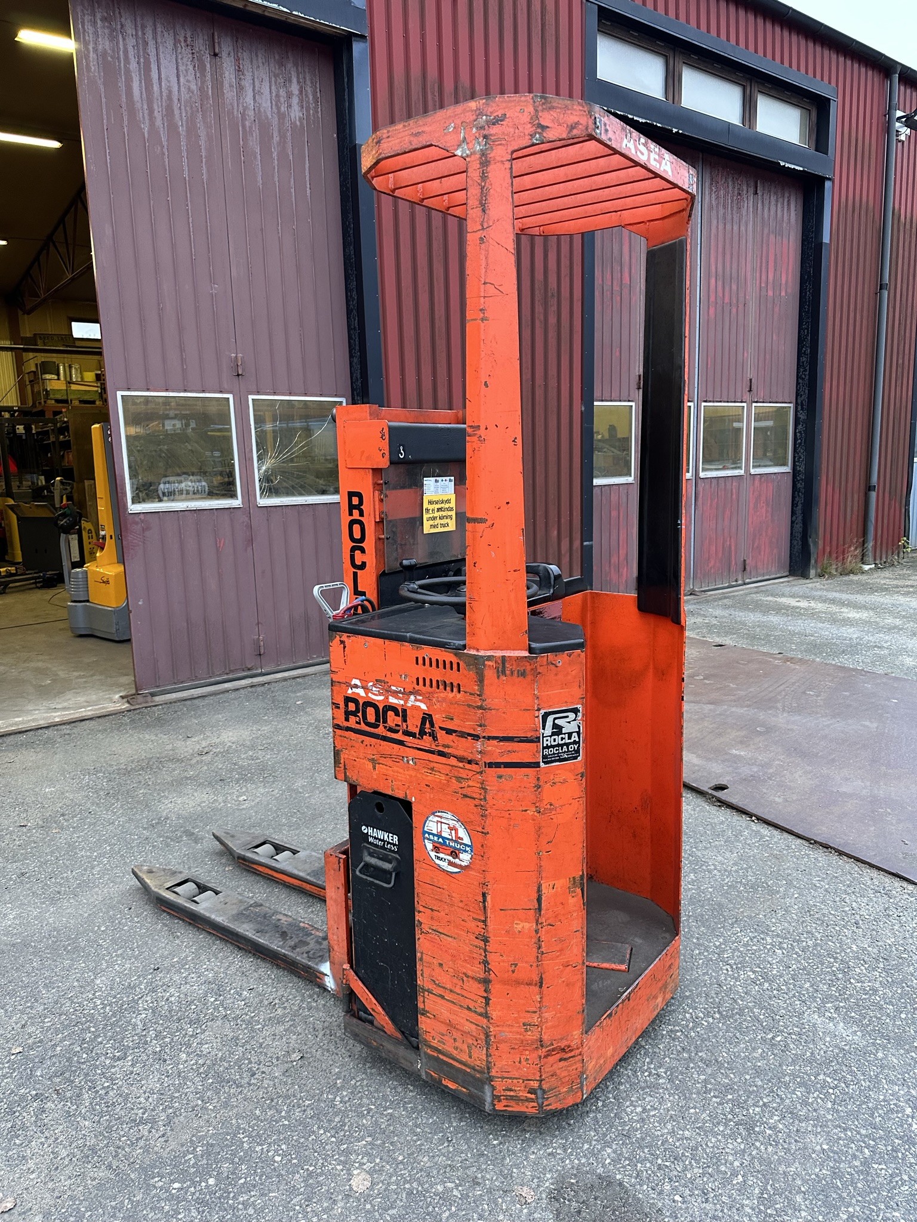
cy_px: 611
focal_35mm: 24
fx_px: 848
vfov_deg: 71.6
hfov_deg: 56.8
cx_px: 458
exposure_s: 1/50
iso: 250
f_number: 1.78
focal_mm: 6.86
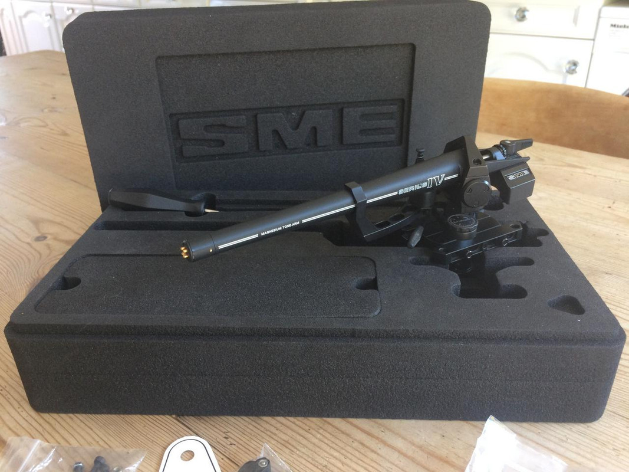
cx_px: 314
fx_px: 527
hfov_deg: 61.7
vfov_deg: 48.2
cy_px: 236
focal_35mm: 29
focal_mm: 4.15
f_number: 2.2
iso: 100
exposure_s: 1/33
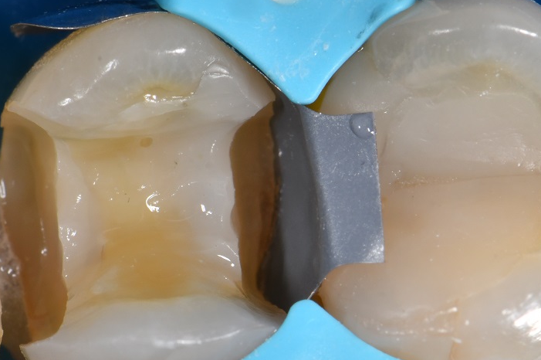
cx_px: 257
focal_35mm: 303
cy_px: 215
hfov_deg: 6.8
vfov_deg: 4.5
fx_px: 4549
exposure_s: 1/160
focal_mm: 105
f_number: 32
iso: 200
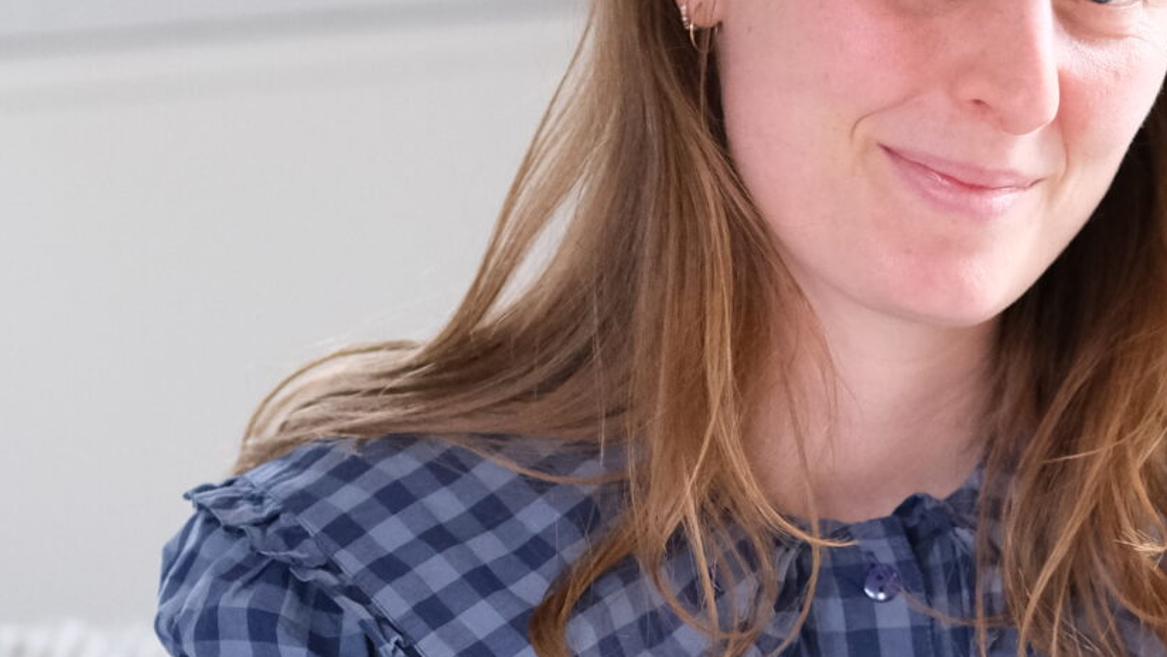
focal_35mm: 273
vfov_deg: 4.4
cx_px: 909
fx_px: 8447
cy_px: 572
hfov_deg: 7.9
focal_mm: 56
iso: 2500
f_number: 1.4
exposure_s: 1/600
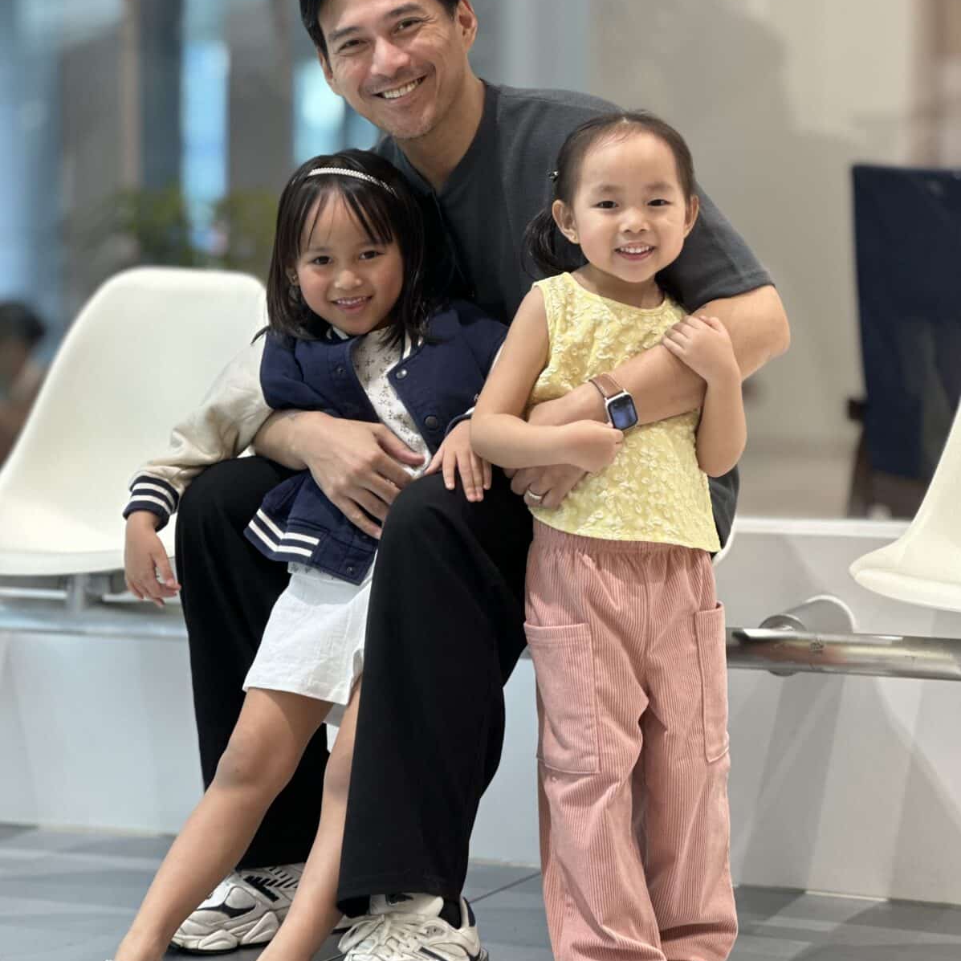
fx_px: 2858
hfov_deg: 19.1
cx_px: 481
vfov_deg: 19.1
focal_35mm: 91
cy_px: 438
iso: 160
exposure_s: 1/60
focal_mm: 9
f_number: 2.8
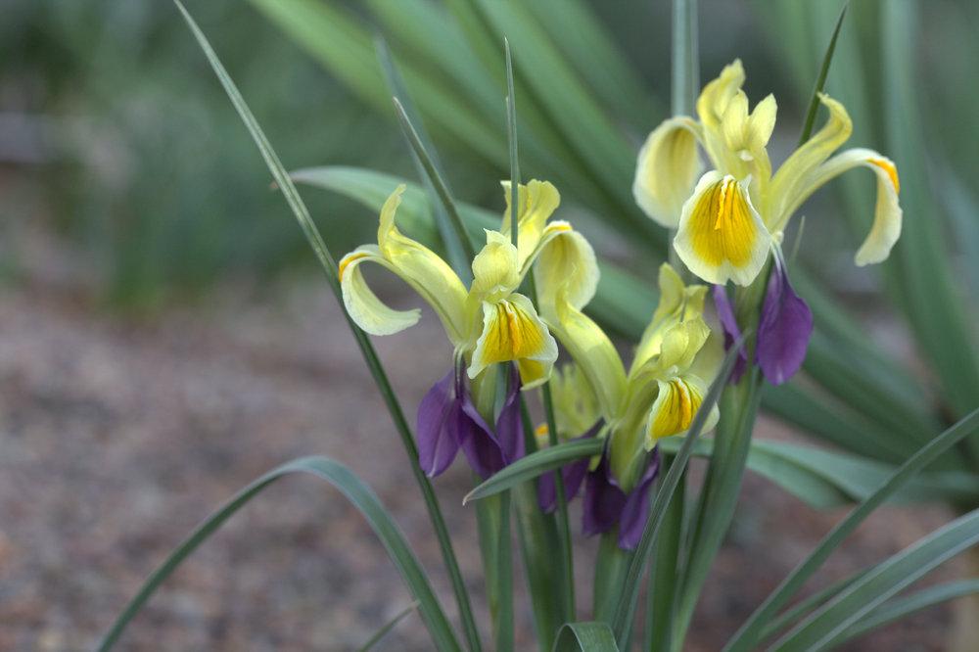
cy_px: 326
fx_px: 2637
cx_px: 490
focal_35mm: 97
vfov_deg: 14.1
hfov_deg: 21.0
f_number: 7.1
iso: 400
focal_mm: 100
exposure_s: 1/160
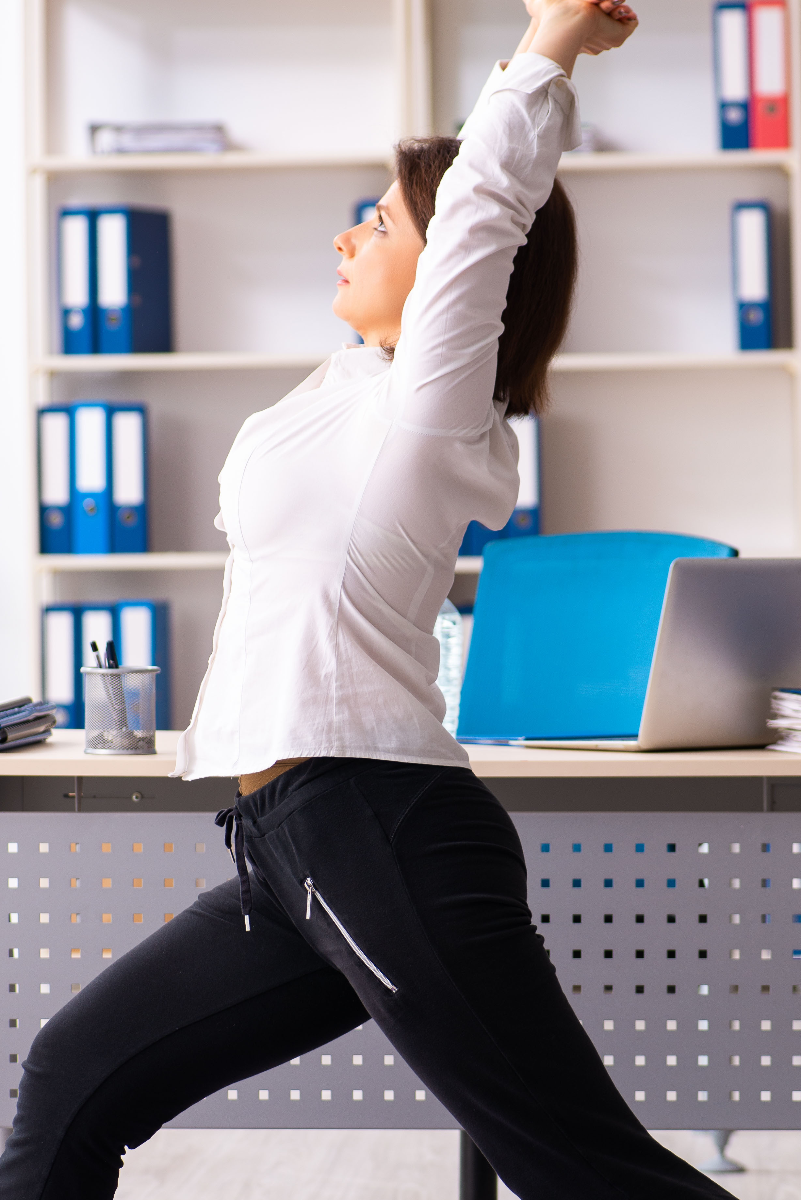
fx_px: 5735
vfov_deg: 11.9
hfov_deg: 8.0
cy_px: 755
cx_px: 413
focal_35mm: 172
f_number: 5
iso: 125
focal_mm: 105
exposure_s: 1/100
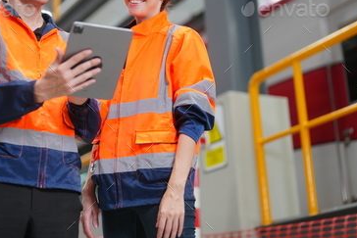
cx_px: 135
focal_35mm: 81
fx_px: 804
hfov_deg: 25.0
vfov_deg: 16.8
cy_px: 55
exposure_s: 1/251
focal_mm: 50
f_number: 1.2
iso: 400
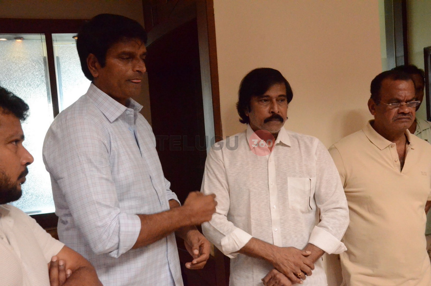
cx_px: 216
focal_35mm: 42
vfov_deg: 31.8
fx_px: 502
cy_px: 143
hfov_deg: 46.5
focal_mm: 28
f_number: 10
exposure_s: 1/100
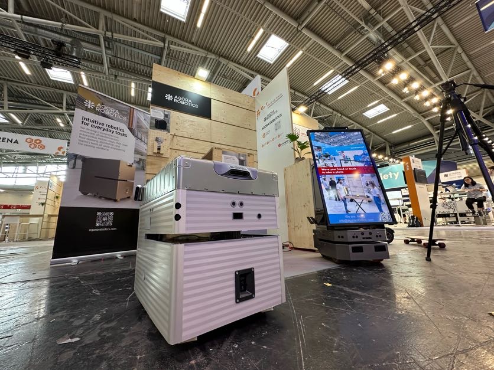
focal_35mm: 14
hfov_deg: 102.1
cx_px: 247
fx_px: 200
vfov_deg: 85.7
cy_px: 185
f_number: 2.2
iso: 160
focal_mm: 2.22
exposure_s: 1/60
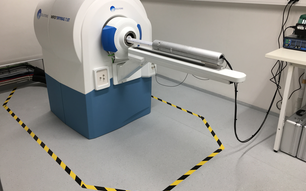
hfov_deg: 61.2
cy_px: 86
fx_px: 259
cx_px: 154
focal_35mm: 31
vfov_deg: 40.6
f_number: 2.2
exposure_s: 1/50
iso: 32
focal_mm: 4.15
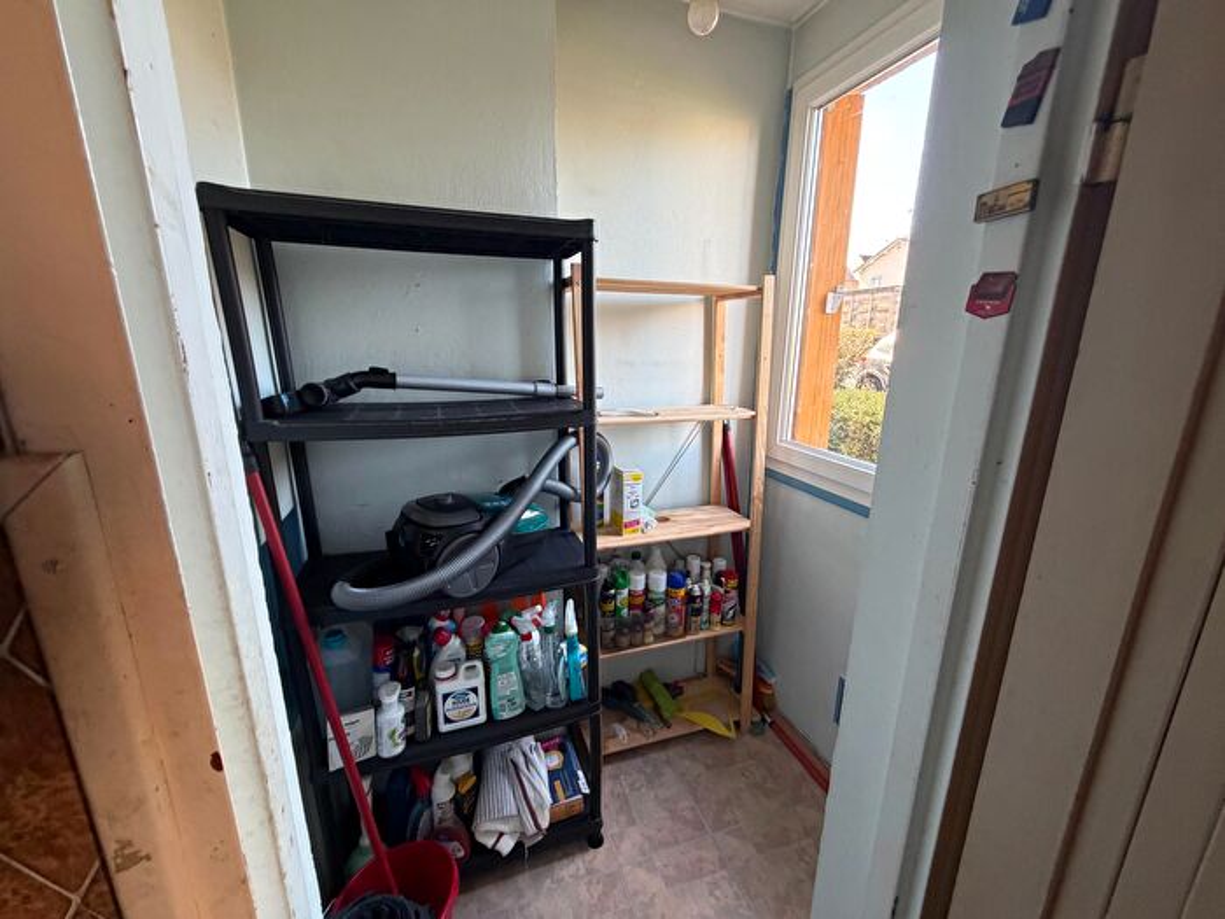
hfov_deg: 102.1
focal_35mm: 14
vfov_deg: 85.7
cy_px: 460
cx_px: 612
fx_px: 495
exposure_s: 1/108
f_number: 2.2
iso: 320
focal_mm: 2.22
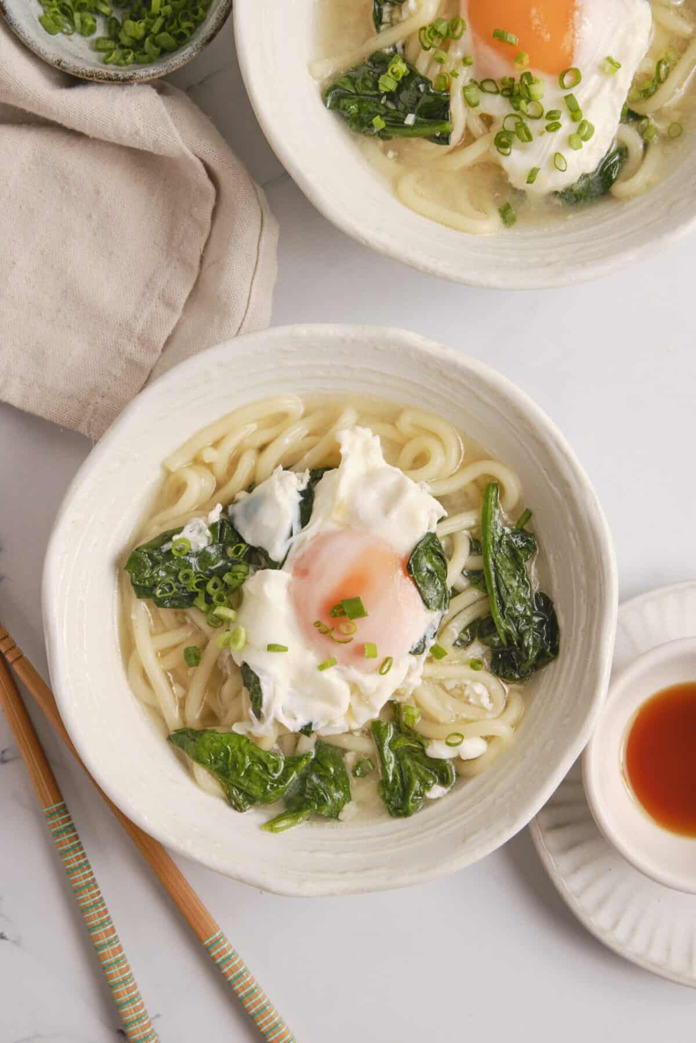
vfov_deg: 30.5
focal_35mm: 66
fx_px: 1913
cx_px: 348
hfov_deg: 20.6
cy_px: 522
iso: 160
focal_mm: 44
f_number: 9
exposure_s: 1/125
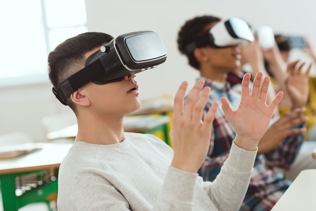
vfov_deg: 16.1
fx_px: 746
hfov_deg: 23.9
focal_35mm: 85
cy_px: 106
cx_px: 158
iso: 400
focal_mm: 85
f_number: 2.5
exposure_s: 1/200
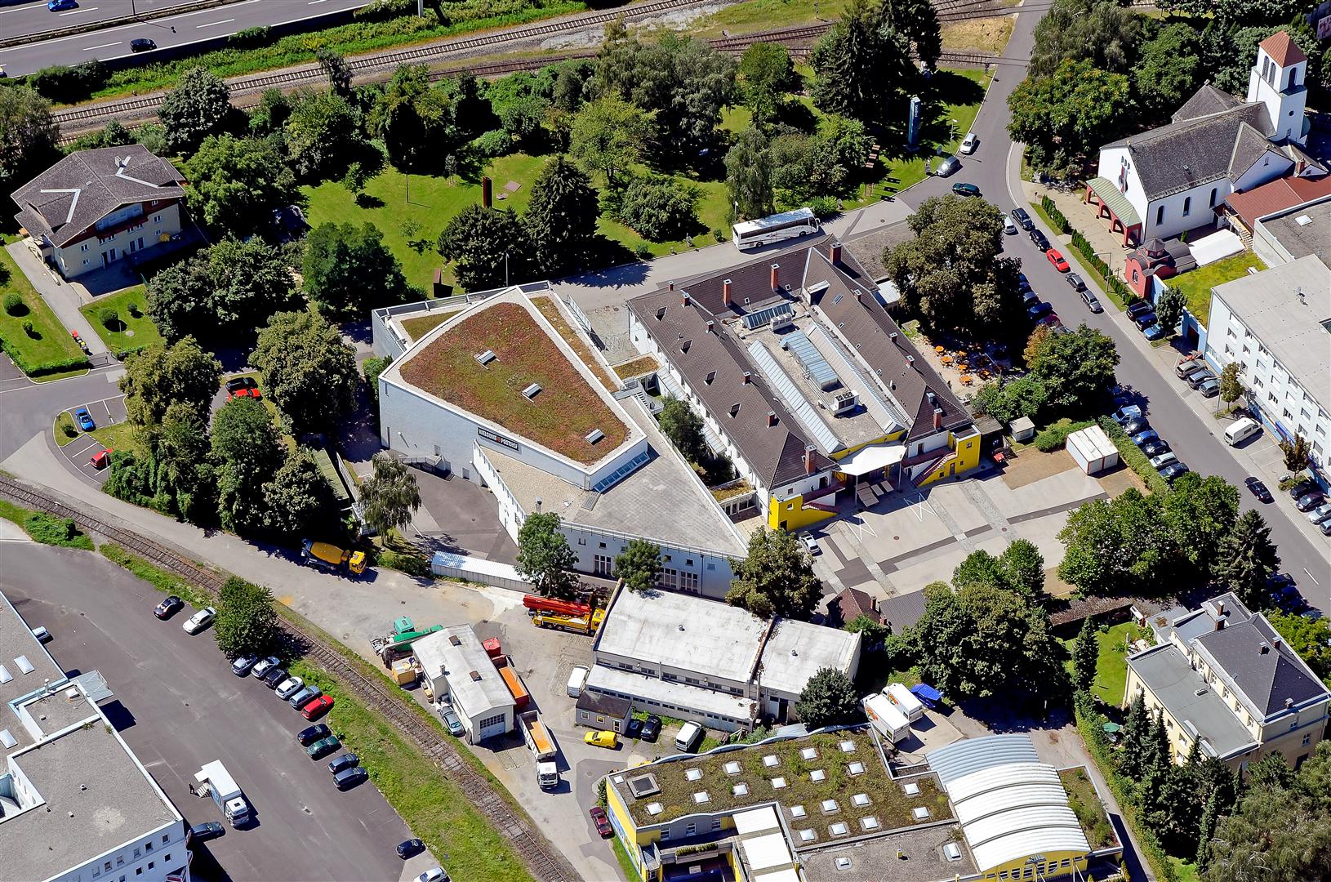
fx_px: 3874
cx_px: 666
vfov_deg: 13.0
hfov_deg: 19.5
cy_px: 441
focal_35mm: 105
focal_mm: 70
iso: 400
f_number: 8
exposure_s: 1/1000
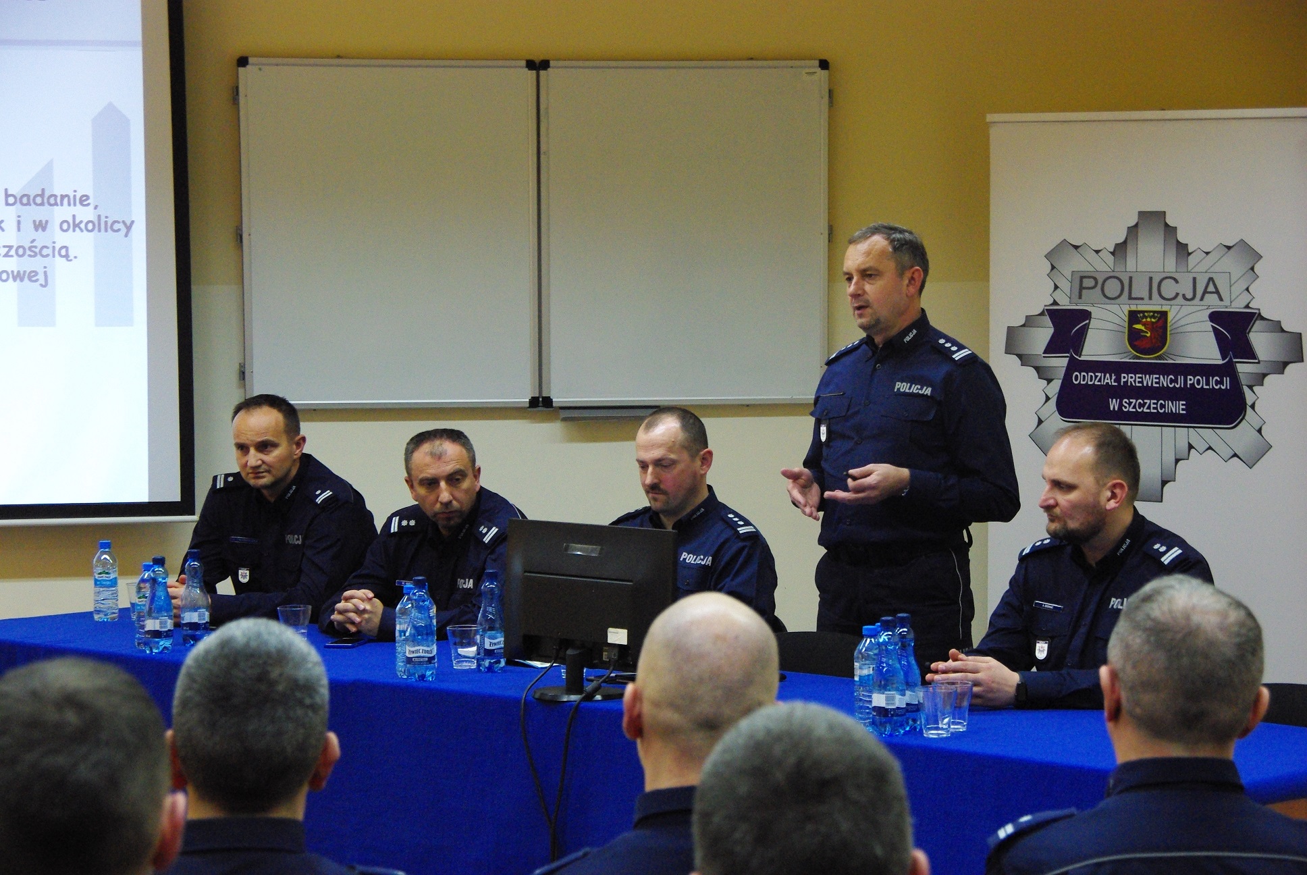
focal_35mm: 97
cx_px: 654
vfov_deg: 14.1
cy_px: 438
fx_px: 3526
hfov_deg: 21.0
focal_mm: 65
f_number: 6.7
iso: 1600
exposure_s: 1/45
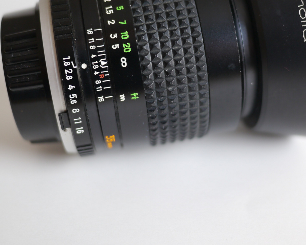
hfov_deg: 30.9
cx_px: 183
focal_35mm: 61
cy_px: 84
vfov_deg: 24.9
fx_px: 552
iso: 160
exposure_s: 1/125
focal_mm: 20
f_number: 1.7
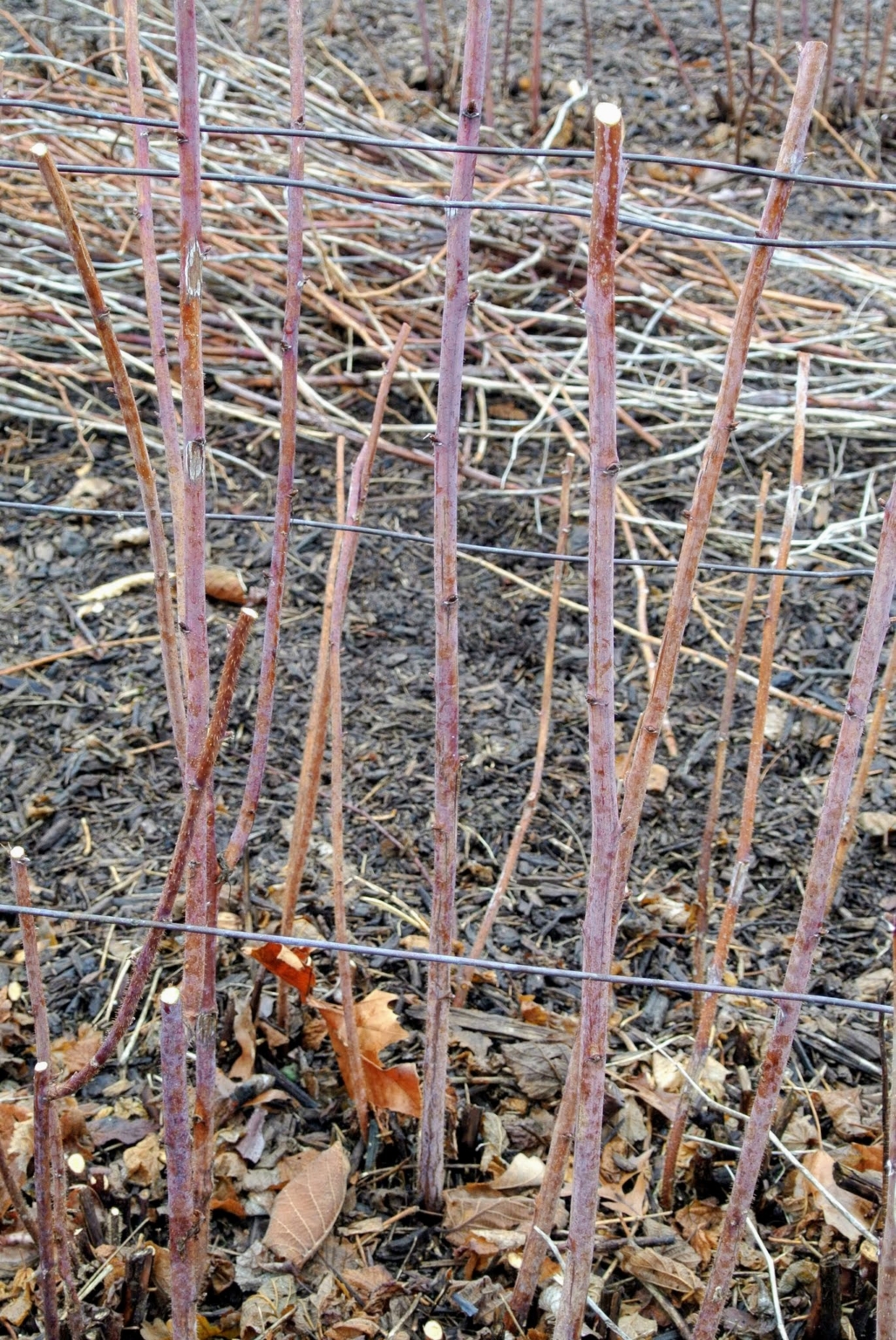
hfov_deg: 21.6
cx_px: 448
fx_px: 2345
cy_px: 670
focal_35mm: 63
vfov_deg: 31.9
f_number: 5
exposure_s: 1/60
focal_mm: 23.6
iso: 320
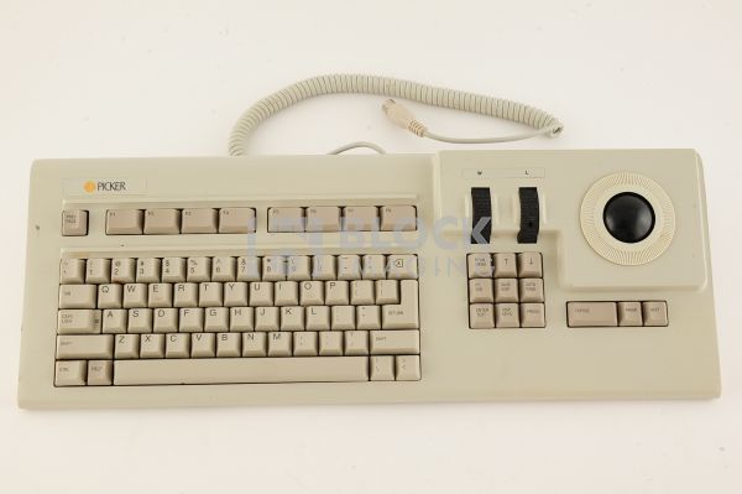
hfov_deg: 39.6
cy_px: 247
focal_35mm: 50
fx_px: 1030
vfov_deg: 26.9
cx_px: 371
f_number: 11
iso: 1600
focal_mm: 50
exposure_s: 1/125
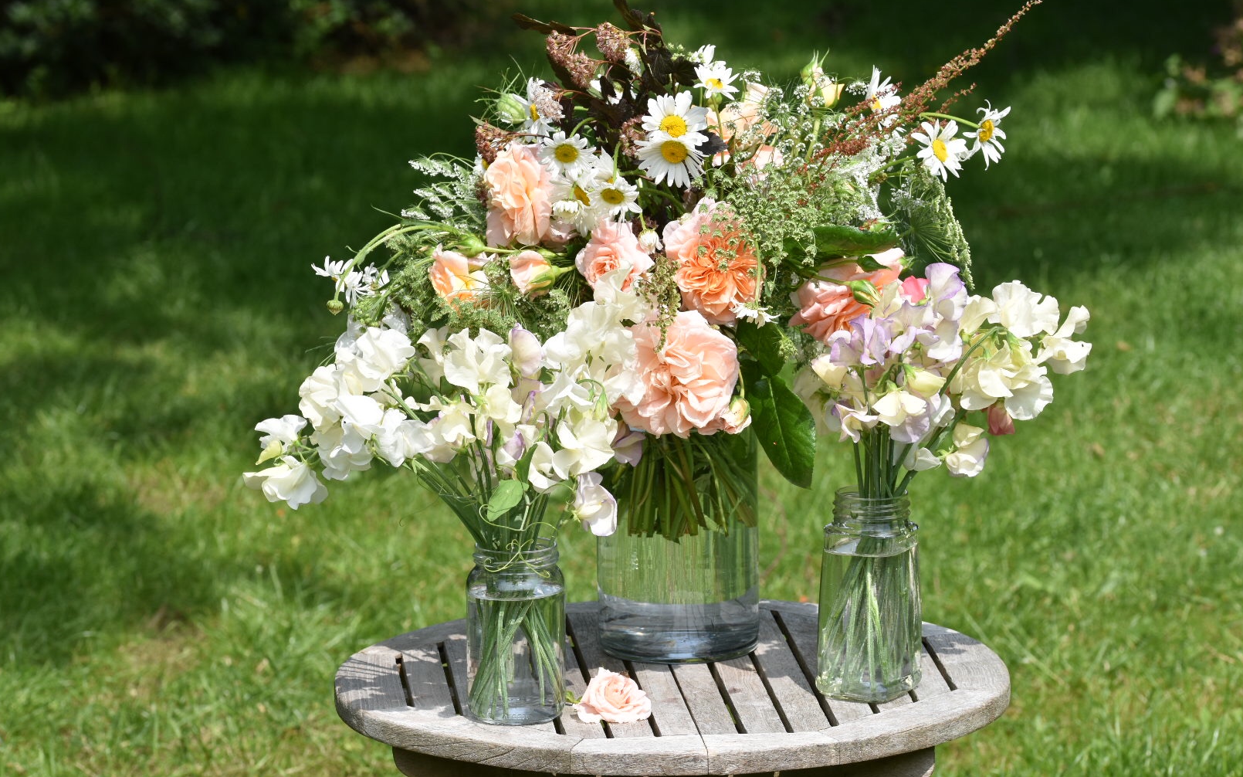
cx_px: 619
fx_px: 5471
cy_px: 363
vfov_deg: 8.1
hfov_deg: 13.0
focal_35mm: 162
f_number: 10
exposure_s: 1/400
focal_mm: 105
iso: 200
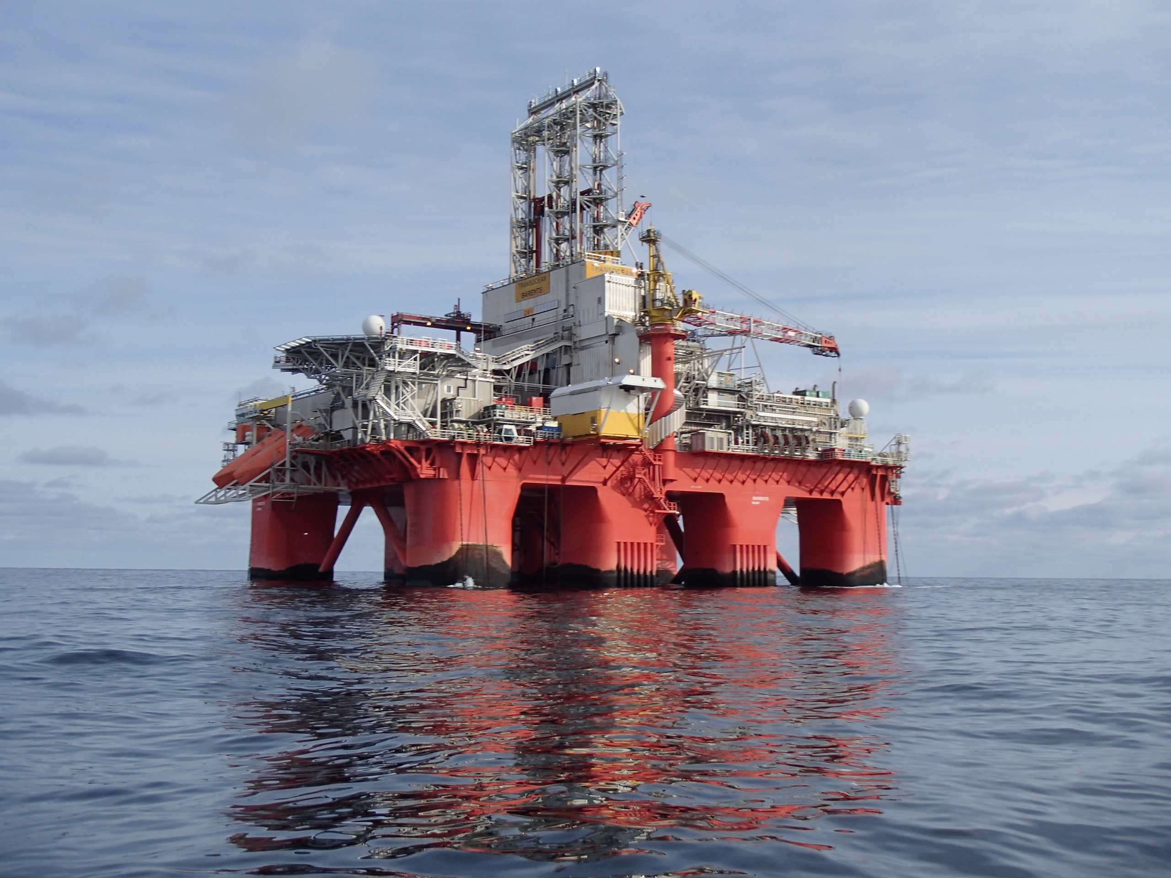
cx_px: 586
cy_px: 439
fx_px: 1353
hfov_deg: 46.8
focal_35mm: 40
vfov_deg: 36.0
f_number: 13
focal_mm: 7.28
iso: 100
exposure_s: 1/125
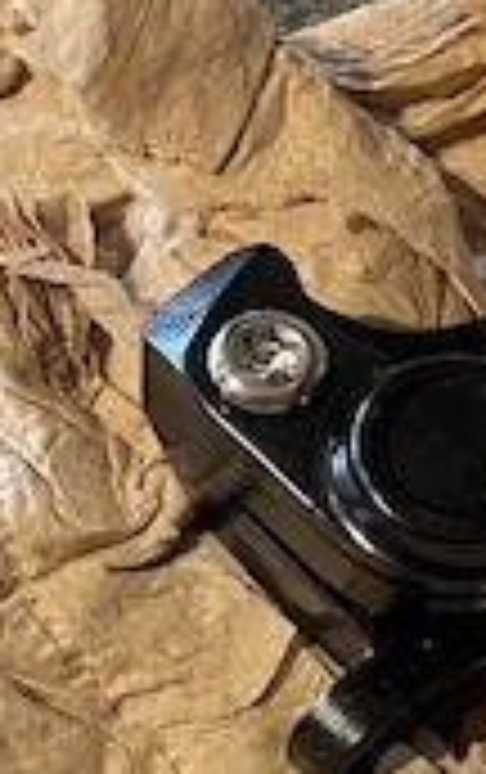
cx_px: 896
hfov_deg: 9.7
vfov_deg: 16.1
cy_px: 675
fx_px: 2704
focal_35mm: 128
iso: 80
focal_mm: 4.2
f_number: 1.6
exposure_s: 1/50
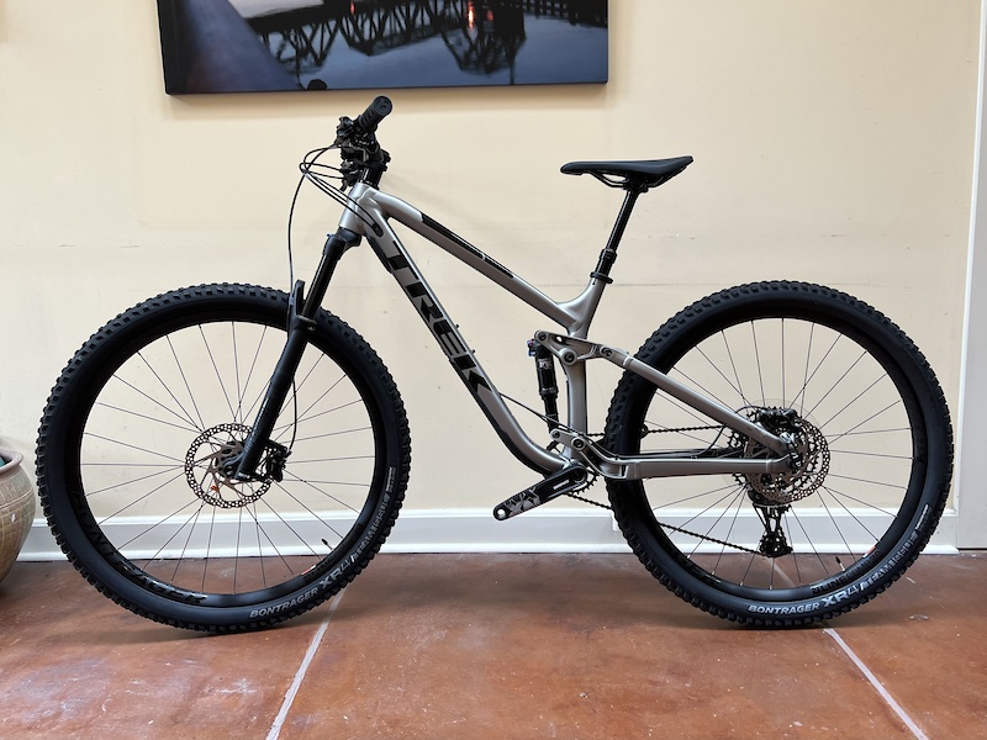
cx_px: 494
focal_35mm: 26
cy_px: 370
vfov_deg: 53.1
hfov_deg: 67.3
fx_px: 741
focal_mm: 5.7
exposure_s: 1/120
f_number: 1.5
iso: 80
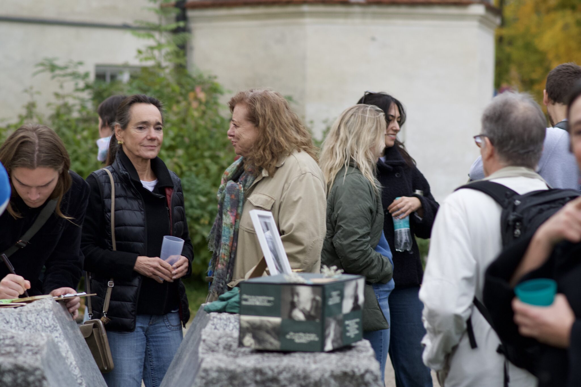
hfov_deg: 16.1
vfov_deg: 10.8
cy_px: 194
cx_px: 290
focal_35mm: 127
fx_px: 2049
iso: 1000
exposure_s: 1/125
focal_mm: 85
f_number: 3.2
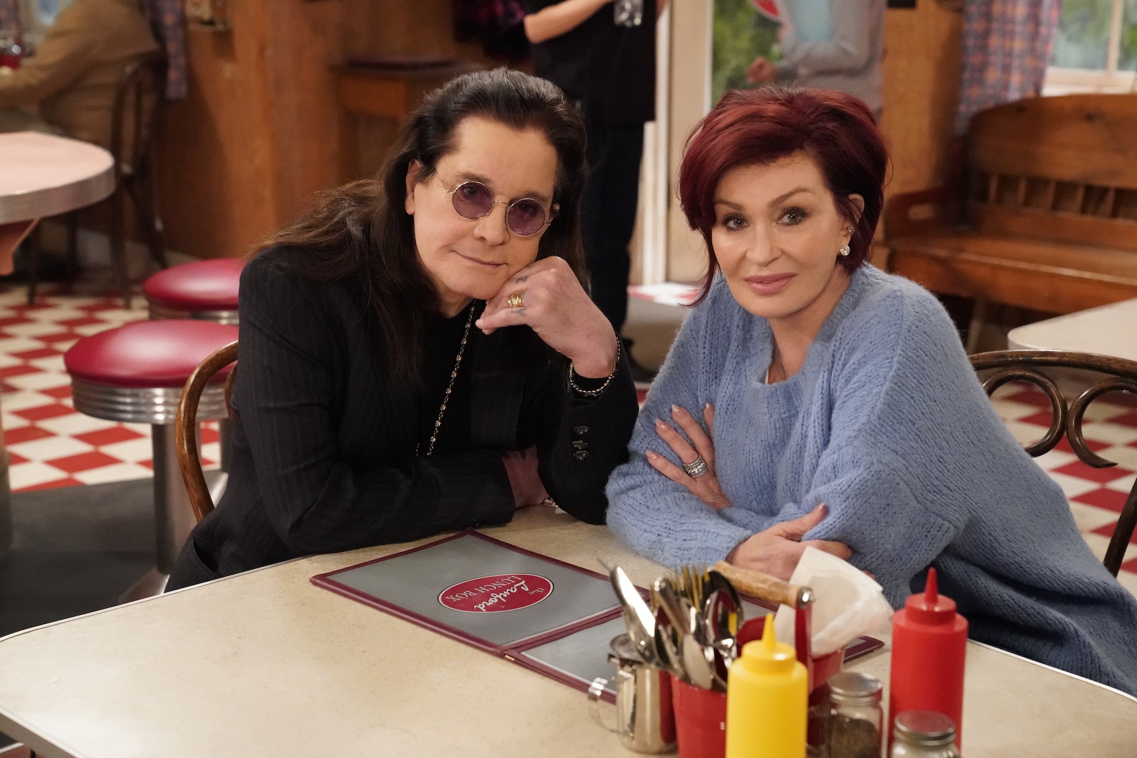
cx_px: 568
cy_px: 379
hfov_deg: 32.4
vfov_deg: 21.9
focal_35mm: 62
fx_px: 1958
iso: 16000
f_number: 4.5
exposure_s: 1/250
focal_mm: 62
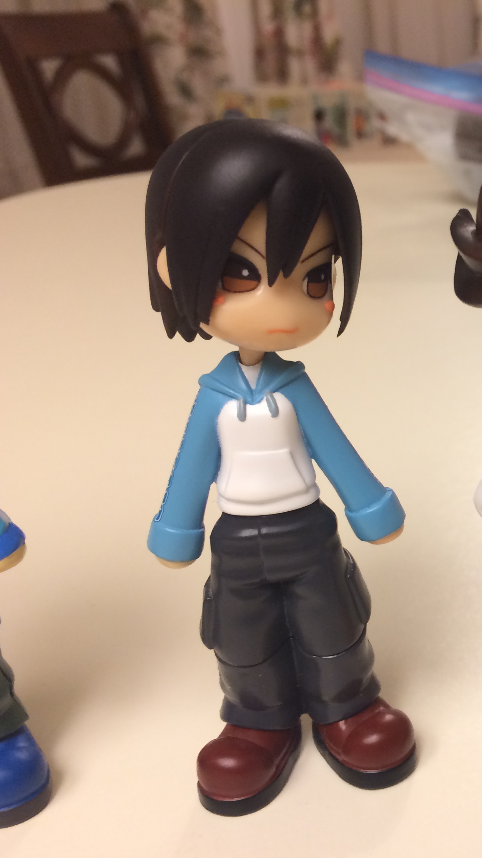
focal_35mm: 43
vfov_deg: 47.4
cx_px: 567
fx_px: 977
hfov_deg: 25.2
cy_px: 437
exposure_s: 1/30
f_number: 2.2
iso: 64
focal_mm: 4.15
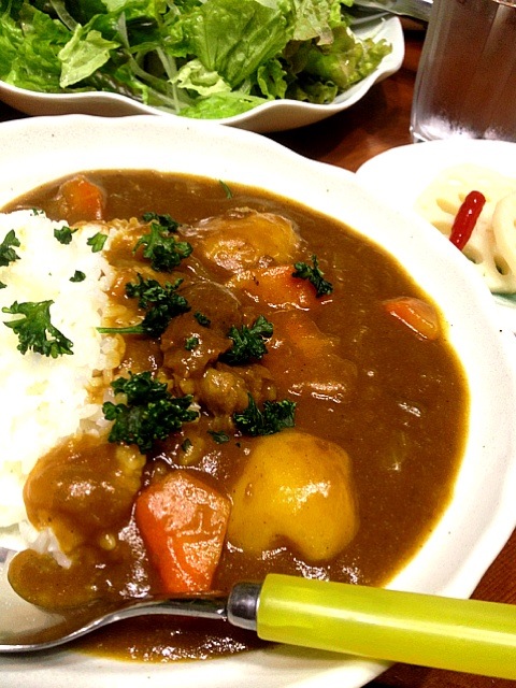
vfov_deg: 52.6
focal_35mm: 35
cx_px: 258
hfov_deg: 40.7
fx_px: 696
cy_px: 344
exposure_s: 1/20
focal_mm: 4.28
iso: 125
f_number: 2.4
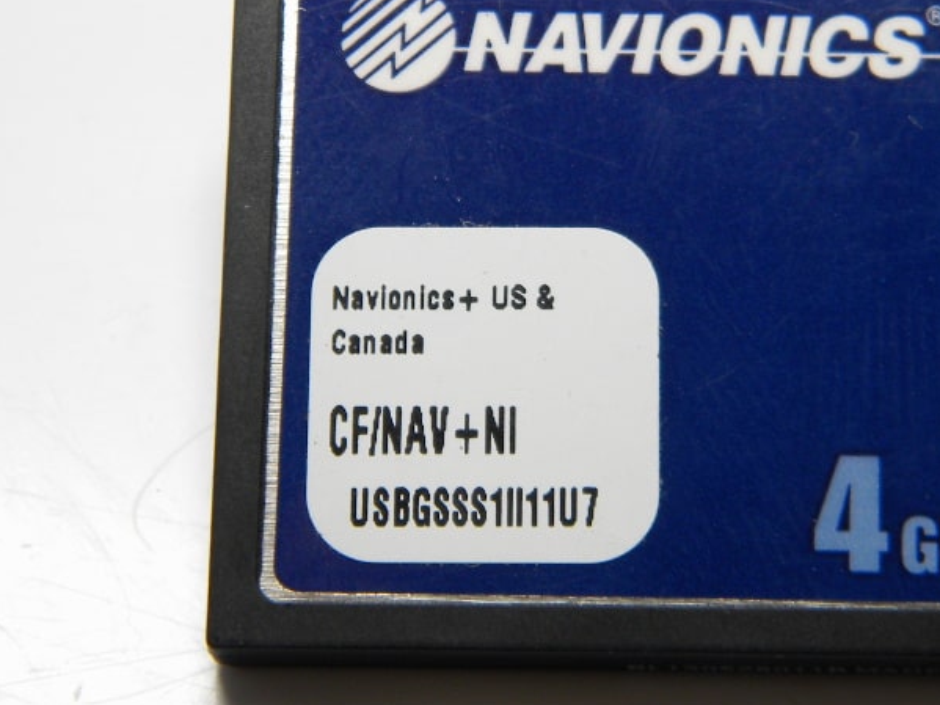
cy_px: 287
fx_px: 3855
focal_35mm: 142
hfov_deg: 13.9
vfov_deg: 10.4
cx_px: 672
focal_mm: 15.1
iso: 80
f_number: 4.5
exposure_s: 1/118
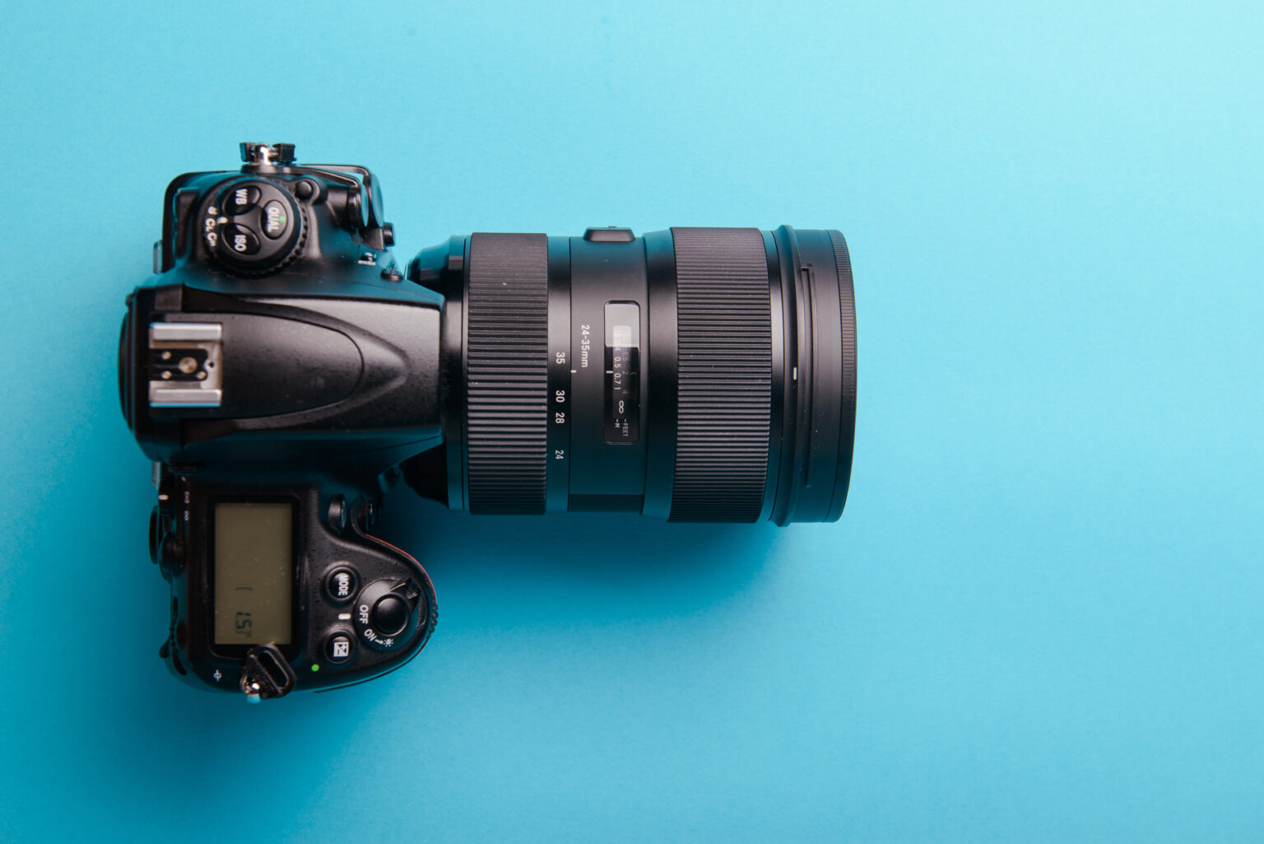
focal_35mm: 62
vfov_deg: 21.9
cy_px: 422
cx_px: 632
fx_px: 2177
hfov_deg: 32.4
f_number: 8
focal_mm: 62
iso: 50
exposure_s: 1/160
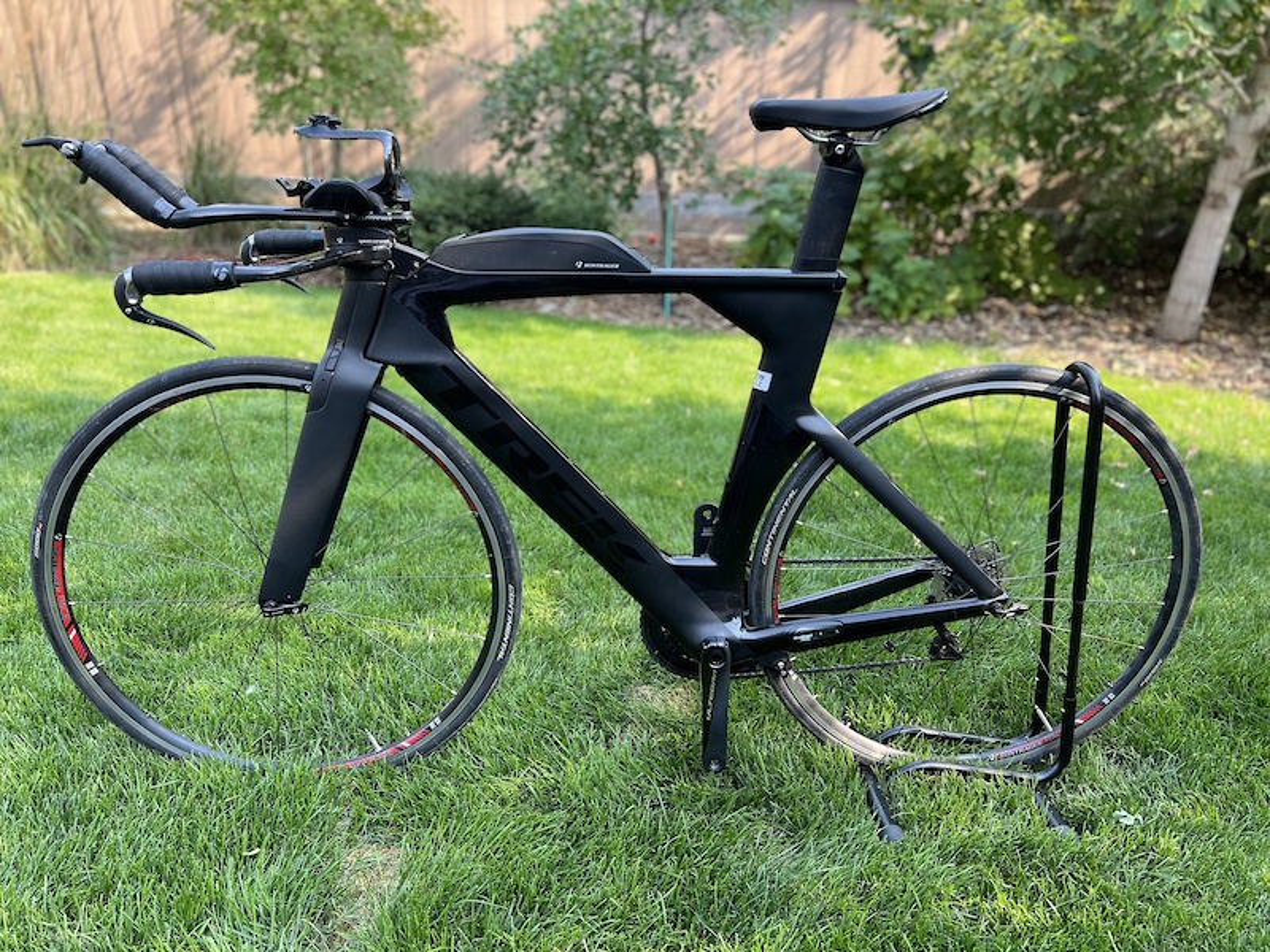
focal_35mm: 26
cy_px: 476
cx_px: 635
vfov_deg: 53.1
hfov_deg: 67.3
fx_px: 954
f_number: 1.5
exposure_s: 1/330
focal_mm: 5.7
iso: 50
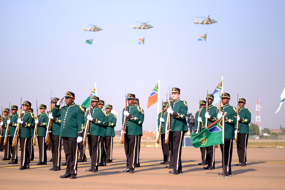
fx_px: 665
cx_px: 142
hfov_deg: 24.2
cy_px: 95
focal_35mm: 84
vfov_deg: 16.3
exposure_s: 1/4000
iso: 200
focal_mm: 56
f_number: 1.2
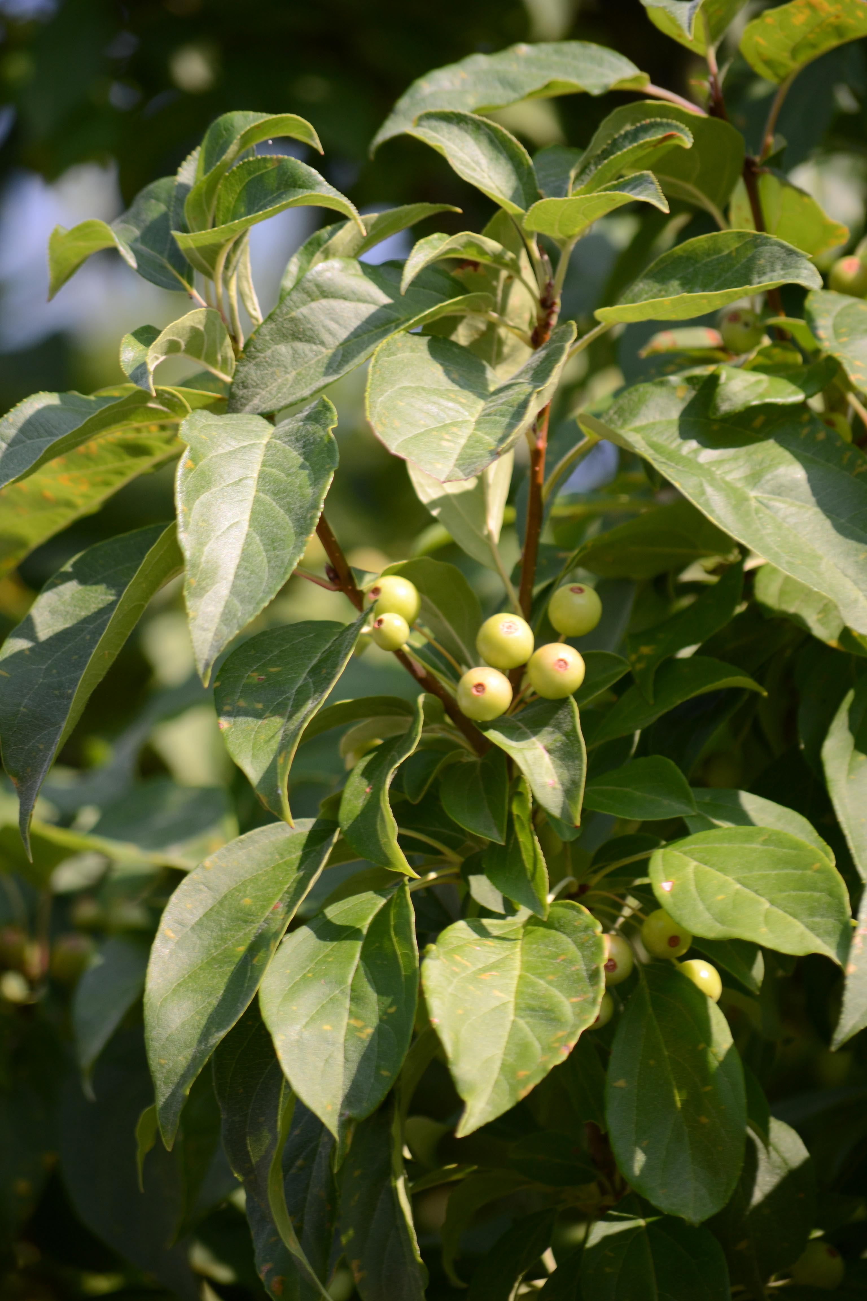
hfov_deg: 4.6
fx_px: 10837
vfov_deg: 6.9
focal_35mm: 300
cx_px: 434
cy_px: 650
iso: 110
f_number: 5.6
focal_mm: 200
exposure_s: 1/160
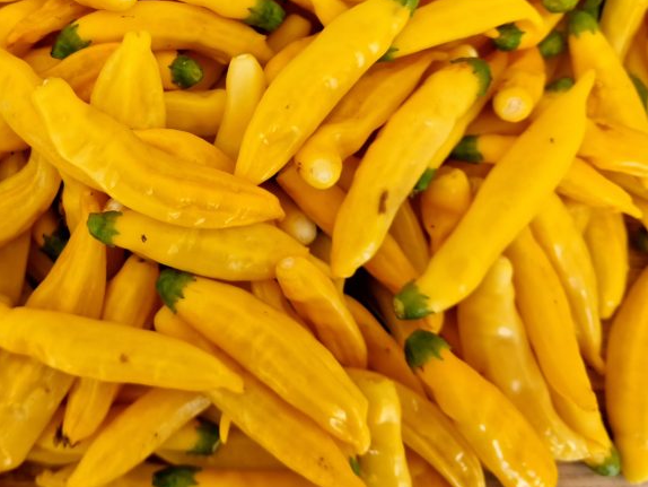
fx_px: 768
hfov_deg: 44.5
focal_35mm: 41
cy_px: 132
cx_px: 178
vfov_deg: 34.5
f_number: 1.8
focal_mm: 6.4
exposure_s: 1/118
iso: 50
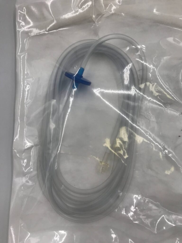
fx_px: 196
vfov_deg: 63.4
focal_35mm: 28
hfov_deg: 49.7
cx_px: 91
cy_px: 122
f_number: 1.8
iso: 20
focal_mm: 3.99
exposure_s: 1/248
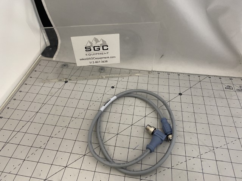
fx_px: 182
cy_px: 90
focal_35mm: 26
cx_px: 121
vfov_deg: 53.1
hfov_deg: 67.3
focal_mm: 4.25
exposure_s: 1/60
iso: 160
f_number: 1.8
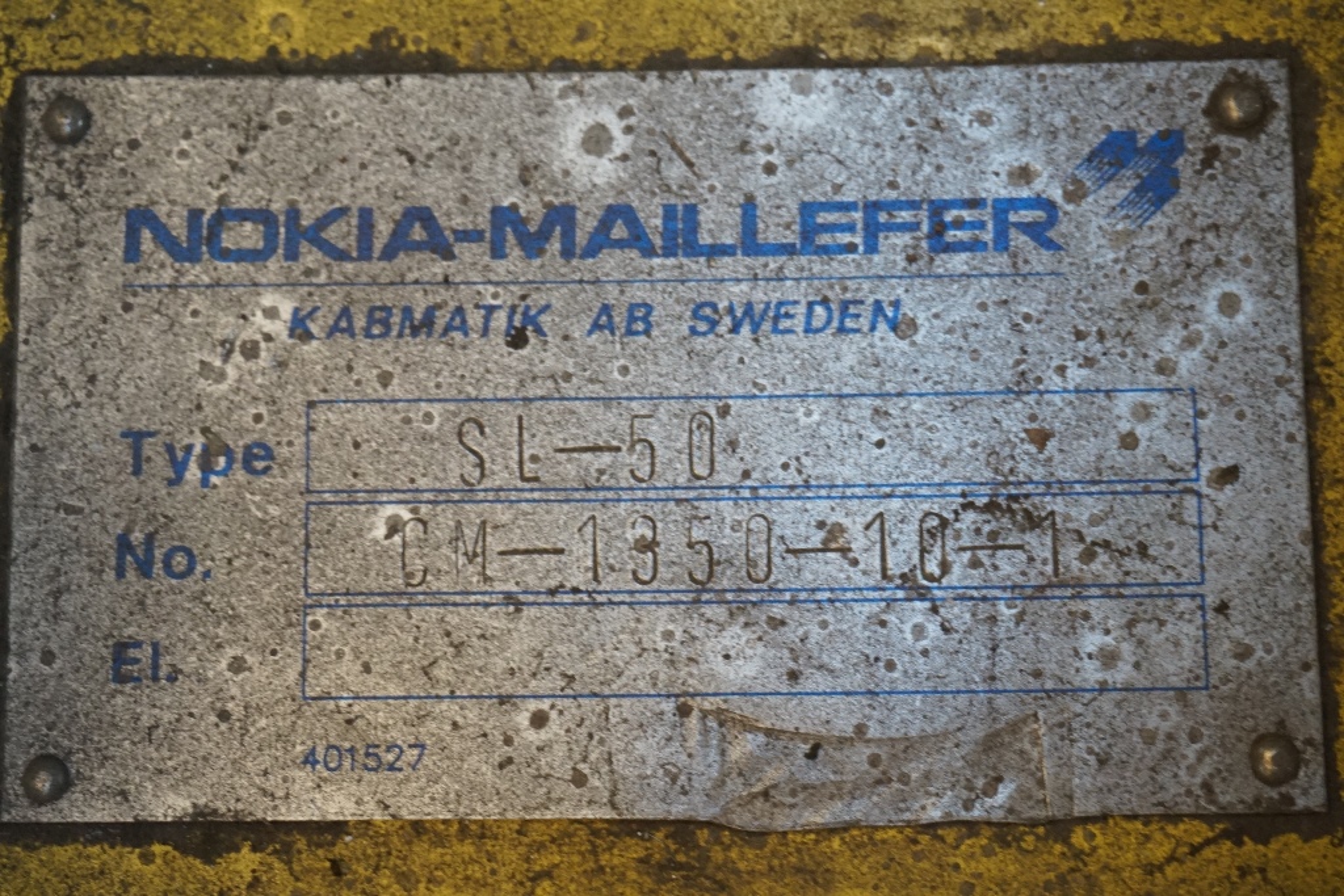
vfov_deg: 24.4
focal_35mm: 56
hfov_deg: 35.9
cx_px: 672
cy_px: 448
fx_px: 2072
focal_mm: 37
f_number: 5.6
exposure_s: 1/60
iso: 2500
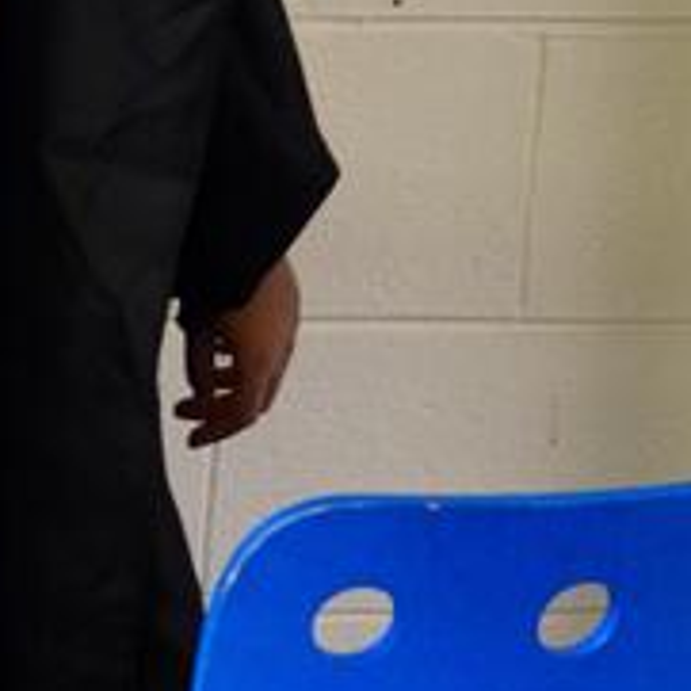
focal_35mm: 252
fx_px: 5691
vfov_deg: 6.9
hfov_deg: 6.6
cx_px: -890
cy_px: 317
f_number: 3.2
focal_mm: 28
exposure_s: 1/40
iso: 800
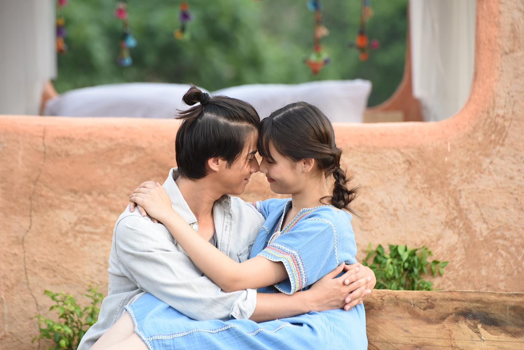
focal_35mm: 241
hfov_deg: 8.5
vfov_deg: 5.7
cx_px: 262
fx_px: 3510
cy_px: 175
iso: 800
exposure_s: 1/200
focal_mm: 240
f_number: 5.6
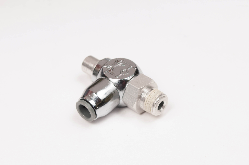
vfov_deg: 16.5
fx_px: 570
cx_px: 124
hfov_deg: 24.6
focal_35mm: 82
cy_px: 82
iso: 200
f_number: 11
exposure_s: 1/60
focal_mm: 55
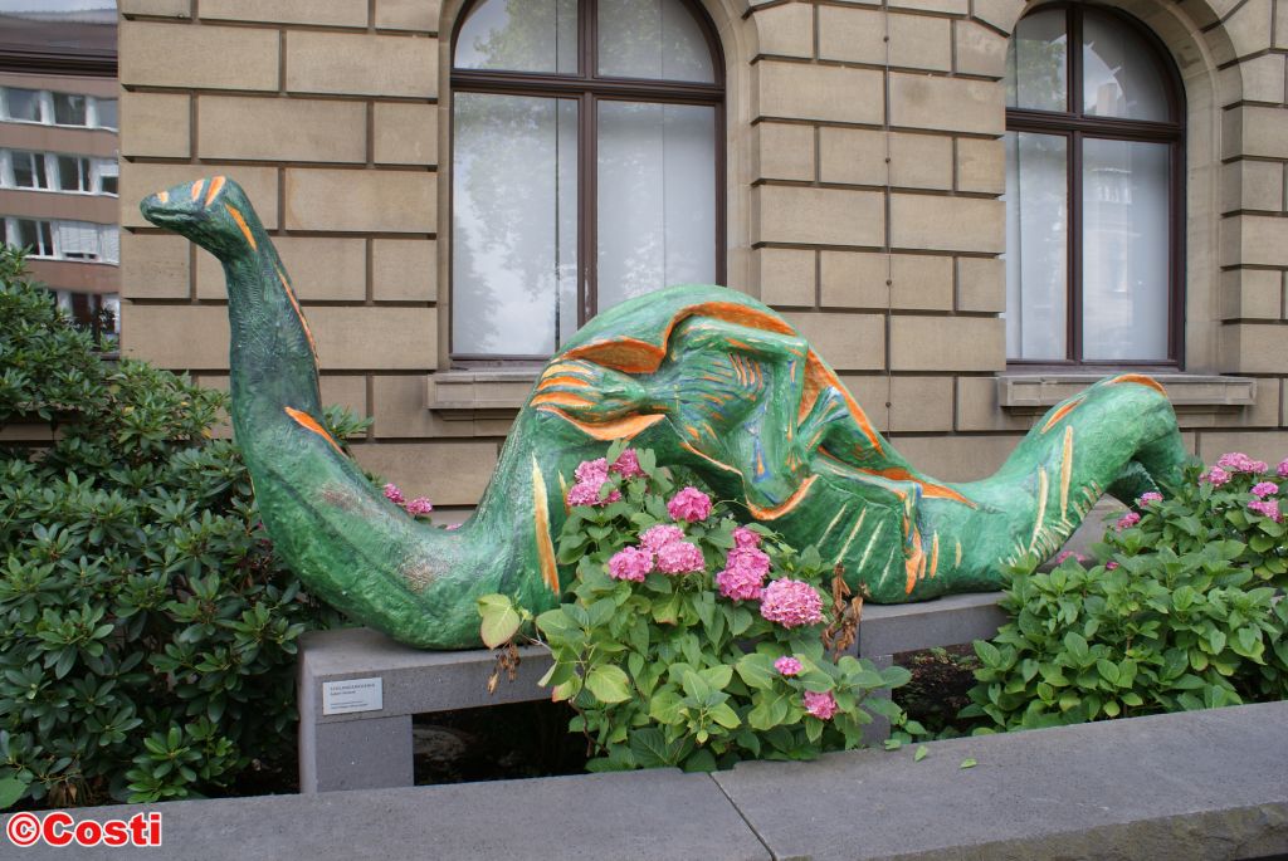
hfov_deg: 67.3
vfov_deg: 48.0
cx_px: 644
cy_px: 430
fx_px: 967
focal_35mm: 27
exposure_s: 1/60
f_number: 8
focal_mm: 18
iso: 100
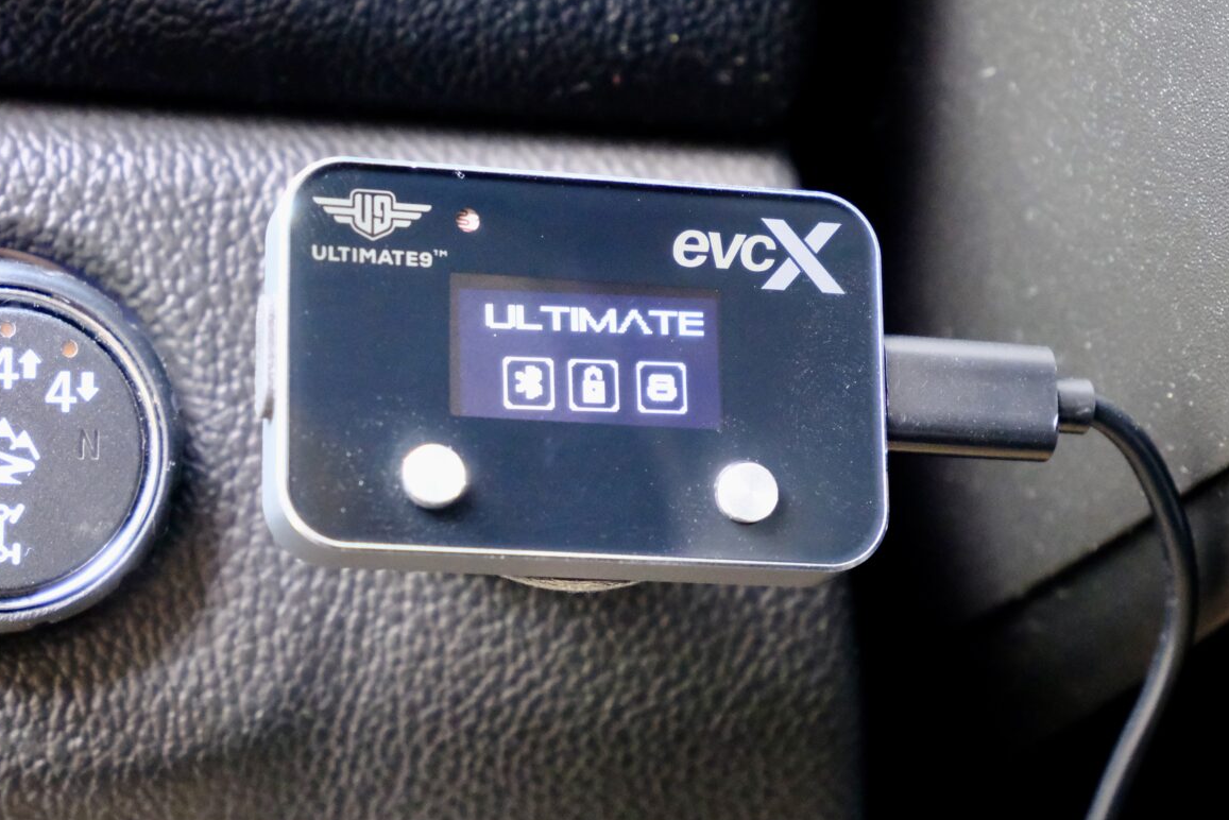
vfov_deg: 14.6
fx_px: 3210
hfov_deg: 21.7
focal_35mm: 94
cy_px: 411
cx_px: 664
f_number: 5.6
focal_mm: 45
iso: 6400
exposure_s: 1/34
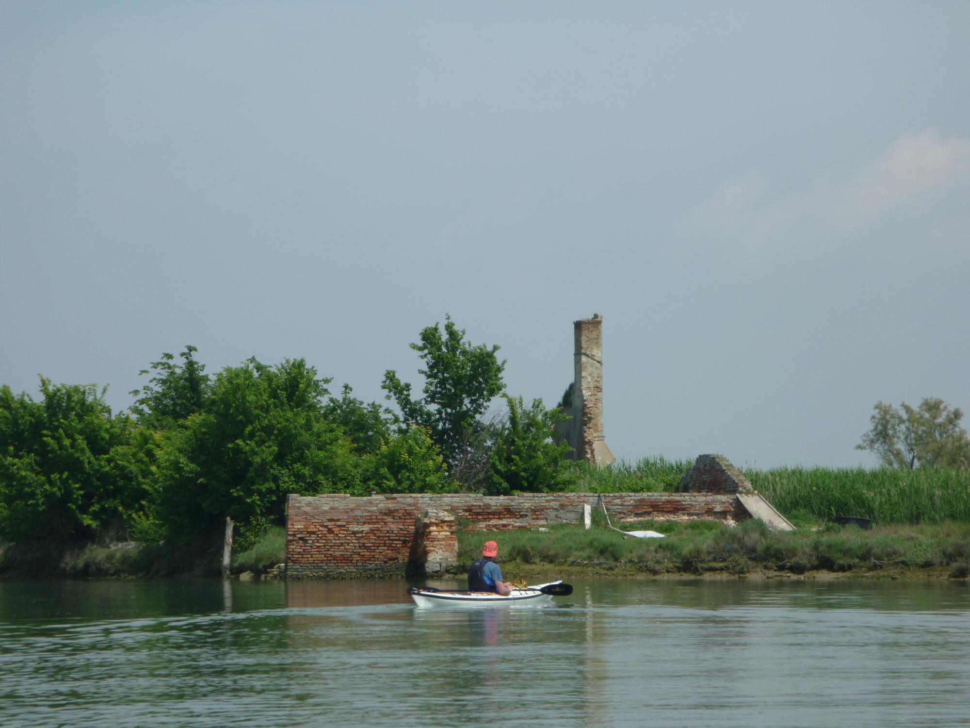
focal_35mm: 128
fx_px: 3587
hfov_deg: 15.4
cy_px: 364
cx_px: 485
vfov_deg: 11.6
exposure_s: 1/500
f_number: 5.9
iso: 80
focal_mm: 22.8
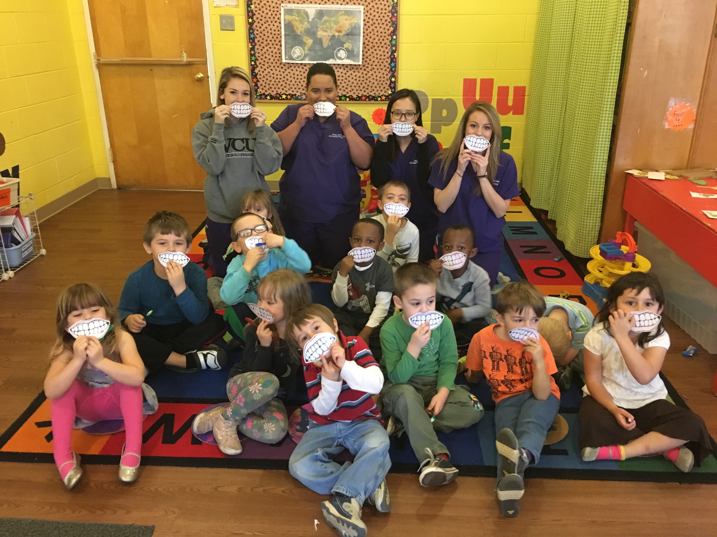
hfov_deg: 61.7
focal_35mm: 29
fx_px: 601
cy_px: 268
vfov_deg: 48.2
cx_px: 358
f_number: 2.2
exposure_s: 1/15
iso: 250
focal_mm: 4.15
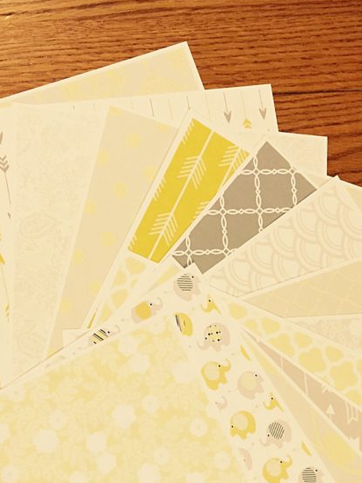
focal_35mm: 54
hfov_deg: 27.0
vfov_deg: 34.0
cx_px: 167
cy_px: 415
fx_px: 754
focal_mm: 4.15
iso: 125
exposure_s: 1/30
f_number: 2.2
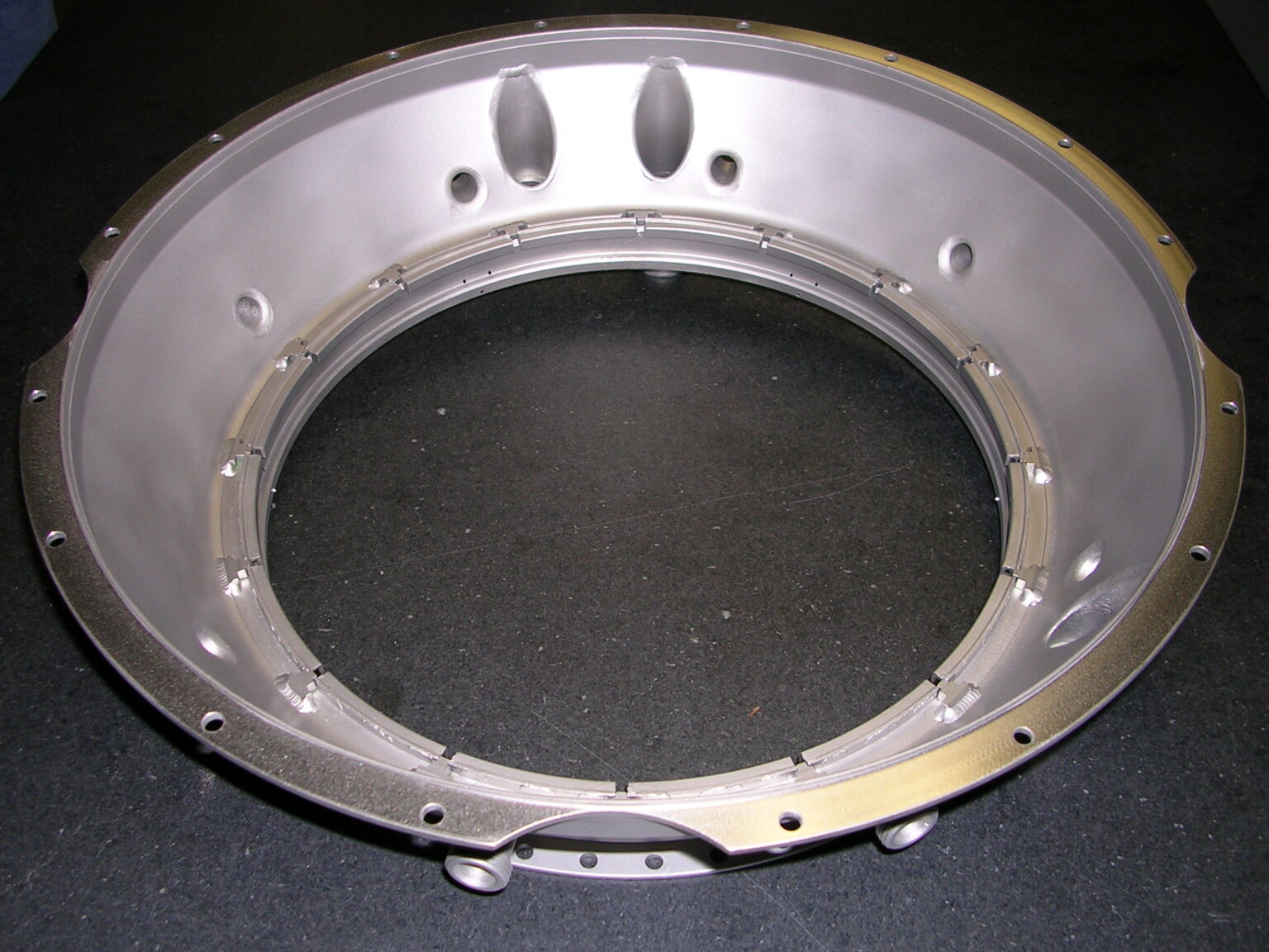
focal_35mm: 38
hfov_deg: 49.0
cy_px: 476
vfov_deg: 37.7
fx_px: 1393
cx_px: 634
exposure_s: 1/60.1
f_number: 2.8
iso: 50
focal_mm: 5.8
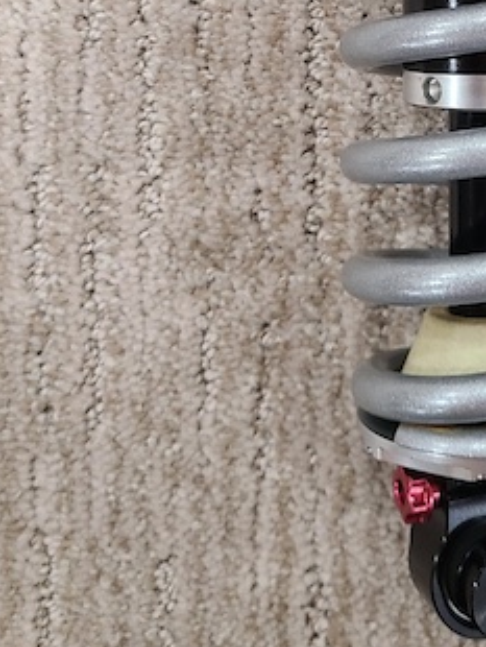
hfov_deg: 21.4
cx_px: 448
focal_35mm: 67
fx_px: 1252
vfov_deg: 27.4
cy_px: 13
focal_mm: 5.4
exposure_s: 1/40
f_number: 1.8
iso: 640
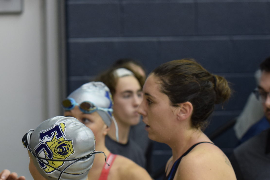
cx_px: 28
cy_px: 137
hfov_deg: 10.8
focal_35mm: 190
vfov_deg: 7.2
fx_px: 1425
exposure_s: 1/200
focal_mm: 70
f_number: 2.8
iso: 800
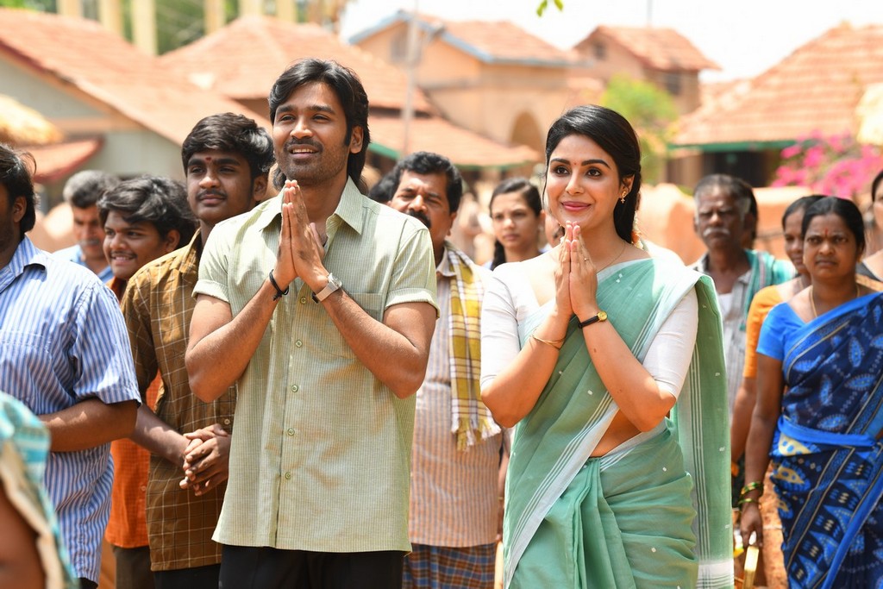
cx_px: 442
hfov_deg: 14.2
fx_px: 3557
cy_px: 294
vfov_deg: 9.5
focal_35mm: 145
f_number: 6.3
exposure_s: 1/250
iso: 250
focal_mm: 145
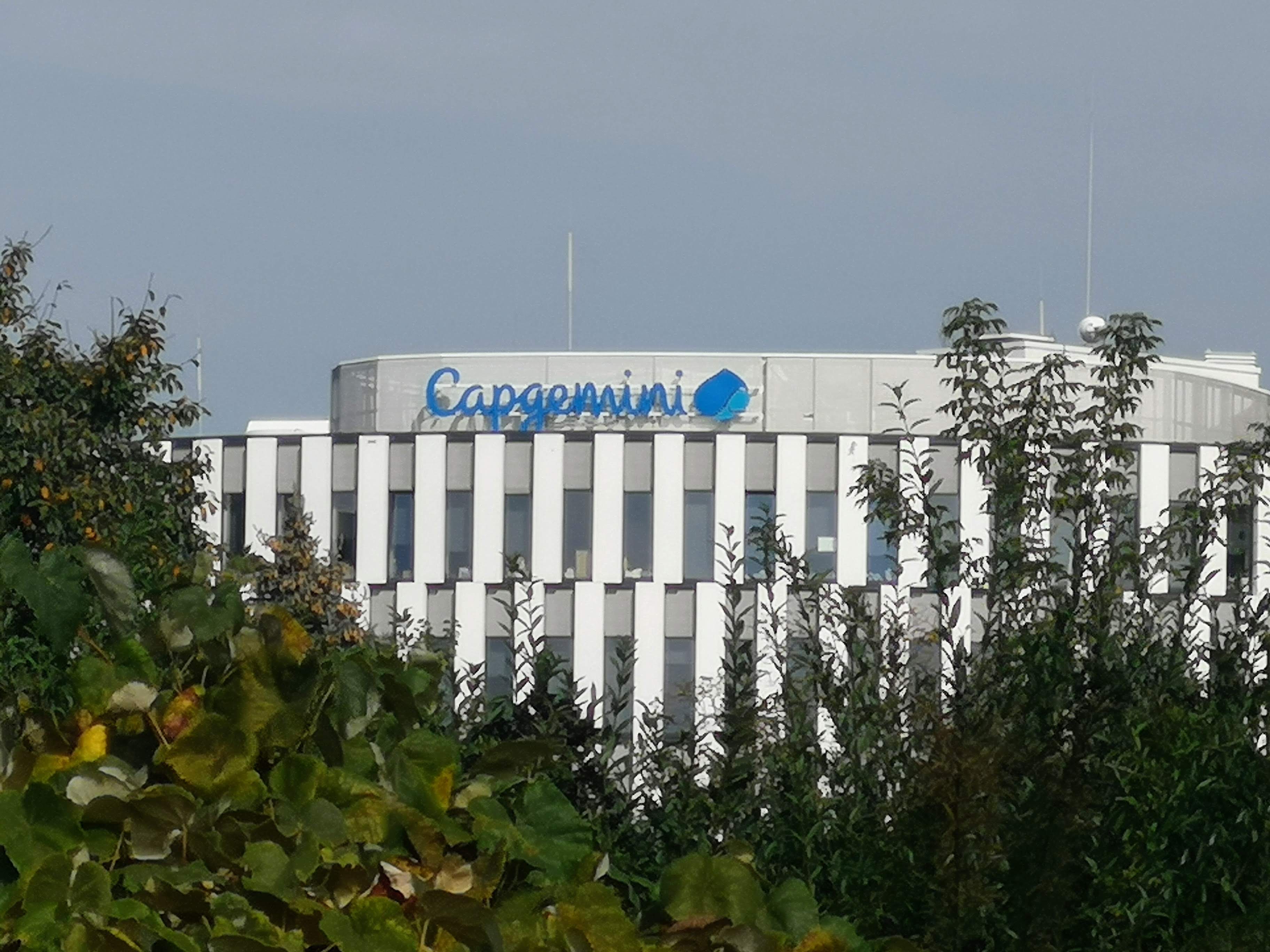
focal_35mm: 269
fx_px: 9869
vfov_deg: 5.5
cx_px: 635
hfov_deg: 7.4
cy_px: 476
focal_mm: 7.48
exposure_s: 1/2506
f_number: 2.4
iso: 50
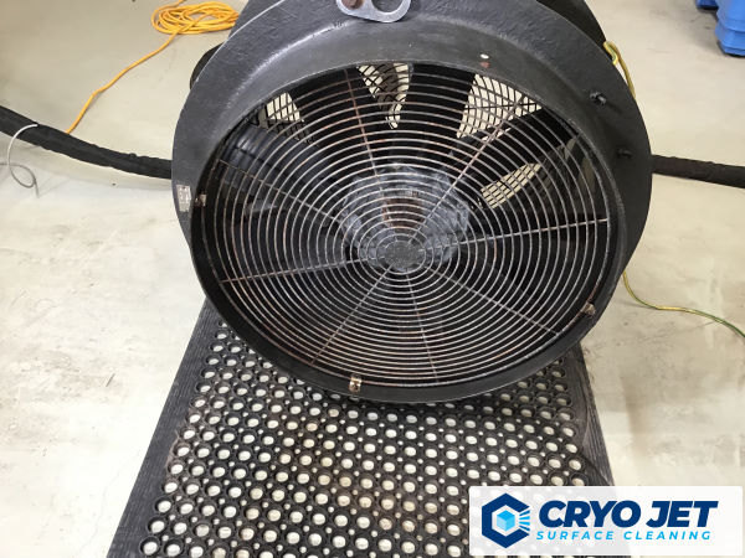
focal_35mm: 31
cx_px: 372
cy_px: 279
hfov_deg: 58.4
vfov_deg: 45.4
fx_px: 667
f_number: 2.4
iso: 64
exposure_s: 1/33
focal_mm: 3.3
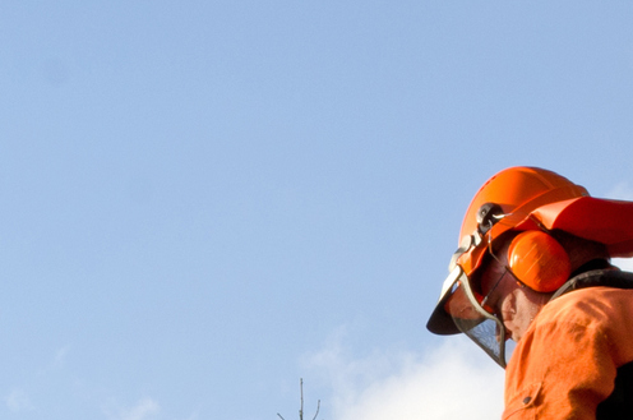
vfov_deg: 7.6
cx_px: 326
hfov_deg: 11.4
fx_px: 3160
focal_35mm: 180
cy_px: 436
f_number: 14
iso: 100
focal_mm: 28
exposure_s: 1/100
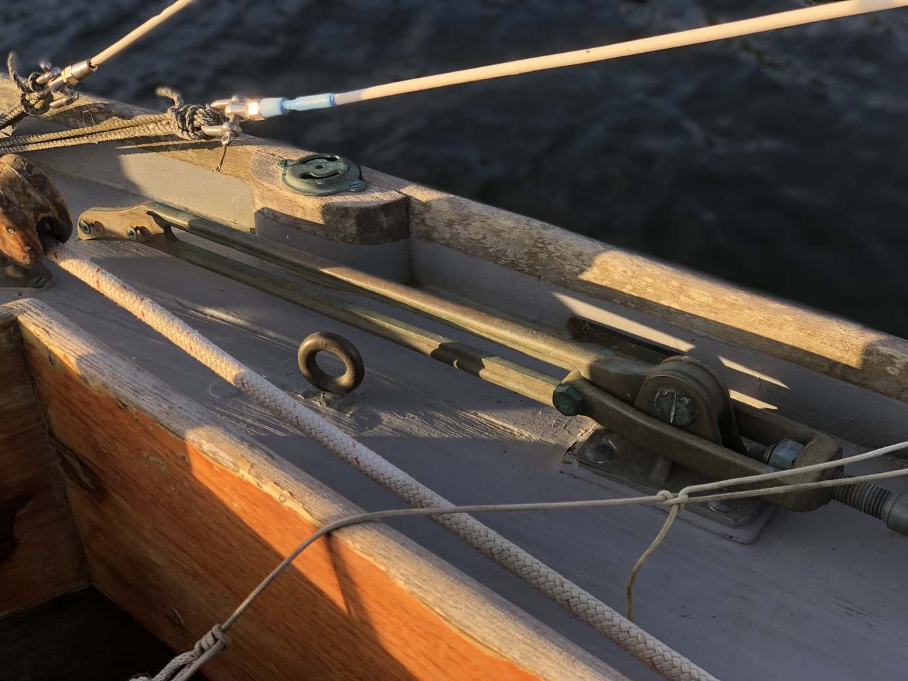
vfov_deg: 28.0
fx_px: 1364
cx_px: 454
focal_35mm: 52
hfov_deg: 36.8
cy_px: 340
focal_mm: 6
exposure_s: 1/231
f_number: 2.4
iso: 16
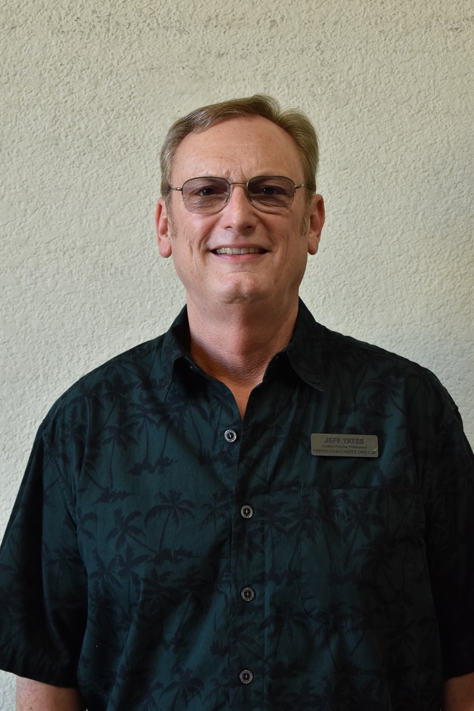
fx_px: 1629
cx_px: 237
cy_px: 356
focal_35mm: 82
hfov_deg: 16.6
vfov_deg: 24.6
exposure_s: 1/40
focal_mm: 55
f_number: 5.6
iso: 400
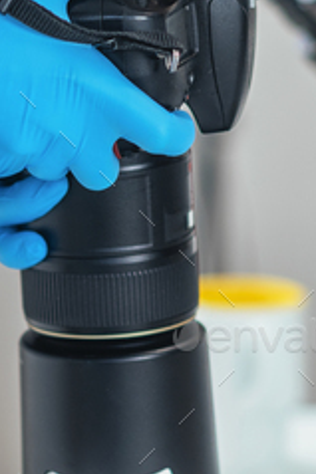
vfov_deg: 6.5
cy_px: 322
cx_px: -42
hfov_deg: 4.3
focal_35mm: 315
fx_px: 4153
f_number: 2.2
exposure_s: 1/160
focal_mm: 85
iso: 100
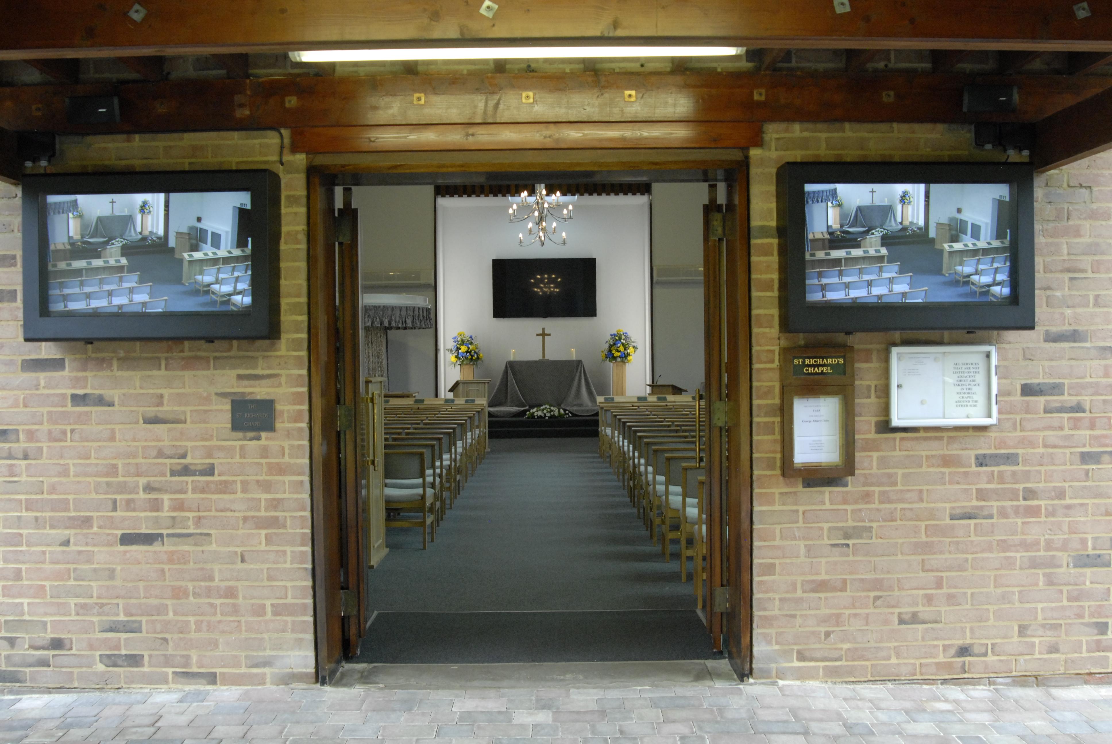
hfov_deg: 53.1
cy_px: 372
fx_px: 1113
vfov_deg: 37.0
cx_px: 556
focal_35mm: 36
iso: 800
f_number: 5.6
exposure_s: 1/50
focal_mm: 24
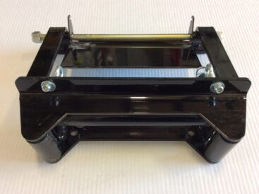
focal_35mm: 32
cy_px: 97
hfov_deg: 56.9
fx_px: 239
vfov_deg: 44.0
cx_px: 130
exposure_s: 1/30
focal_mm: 3.3
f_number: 2.4
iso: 40
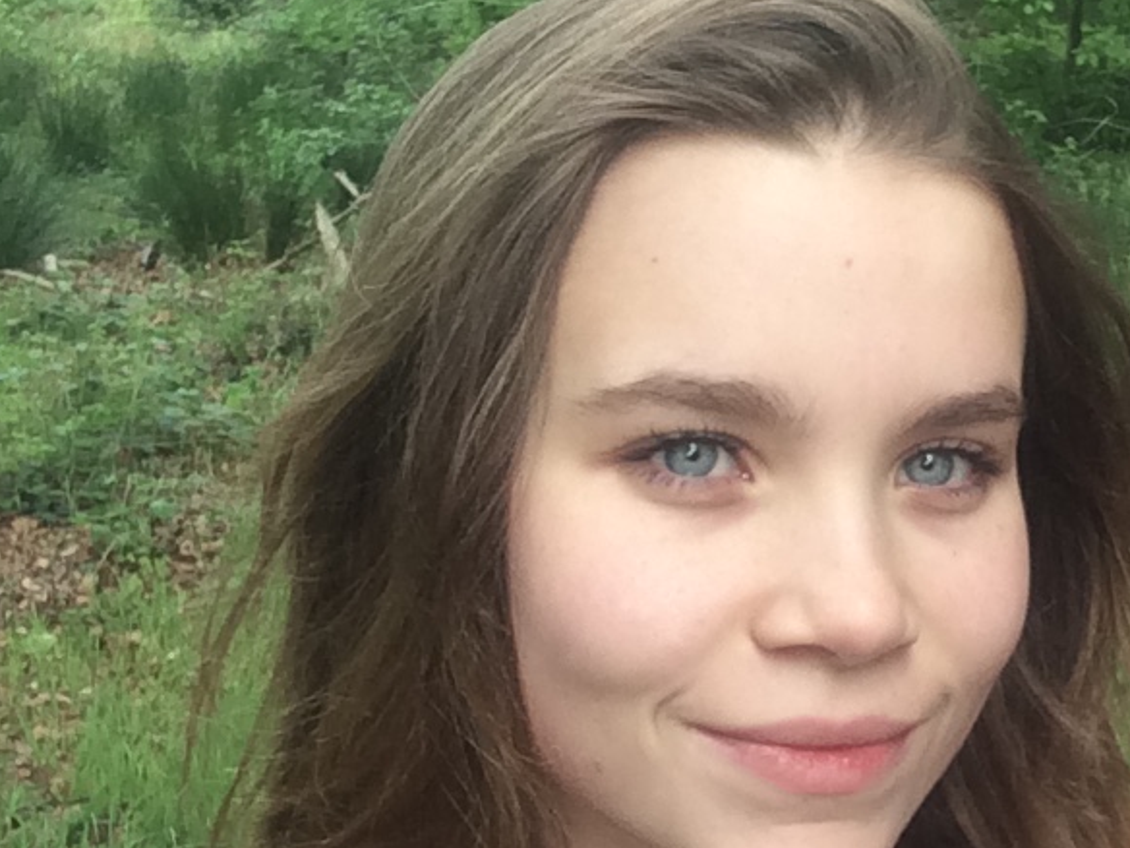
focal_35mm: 68
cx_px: 1039
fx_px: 2220
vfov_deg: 21.6
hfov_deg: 27.4
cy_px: 469
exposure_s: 1/120
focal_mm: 2.15
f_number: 2.4
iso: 50
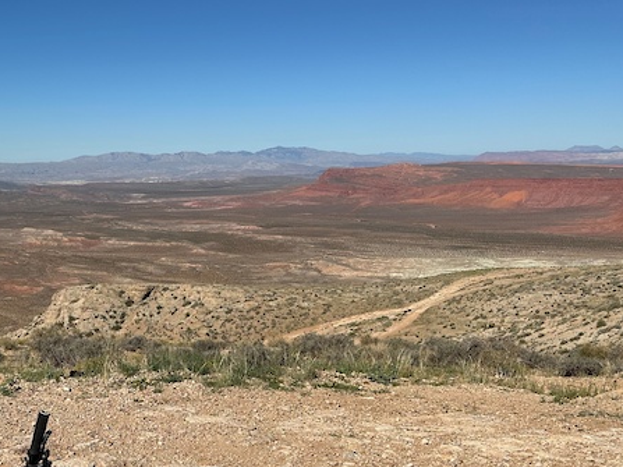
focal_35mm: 43
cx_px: 107
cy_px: 396
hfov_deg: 41.6
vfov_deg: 32.3
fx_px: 774
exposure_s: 1/9709
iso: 80
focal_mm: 6.86
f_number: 1.78
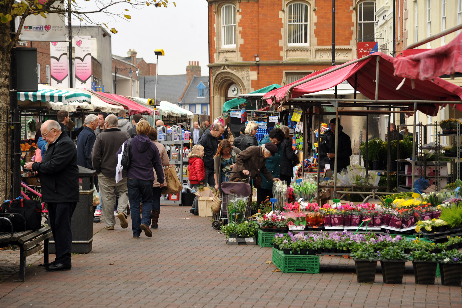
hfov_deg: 17.1
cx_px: 231
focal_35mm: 120
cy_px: 154
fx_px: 1539
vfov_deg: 11.4
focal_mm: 120
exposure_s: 1/200
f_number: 7.1
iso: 500
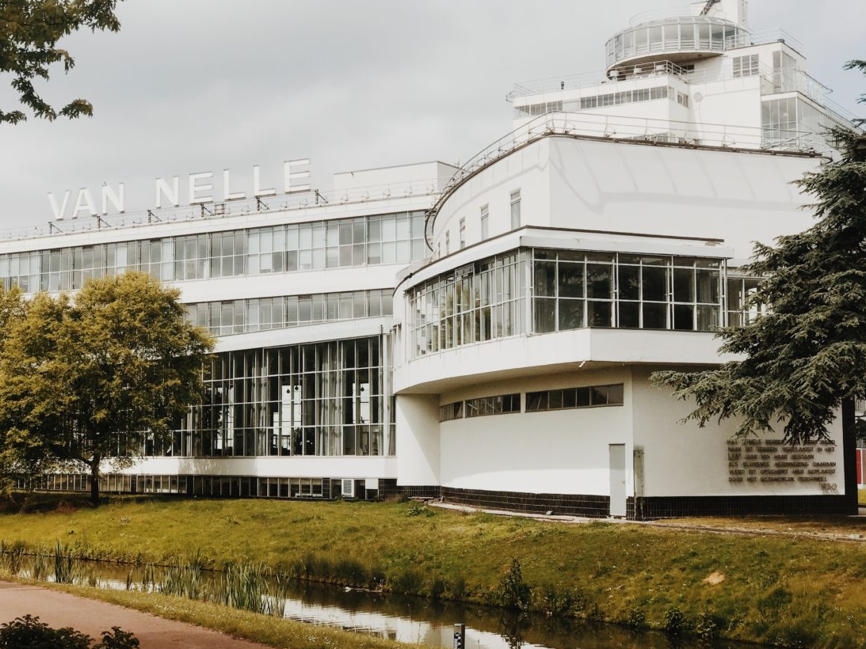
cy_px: 309
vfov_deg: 24.0
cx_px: 405
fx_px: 1526
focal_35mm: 61
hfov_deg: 31.7
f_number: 2.8
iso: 20
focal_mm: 6.6
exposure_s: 1/1546
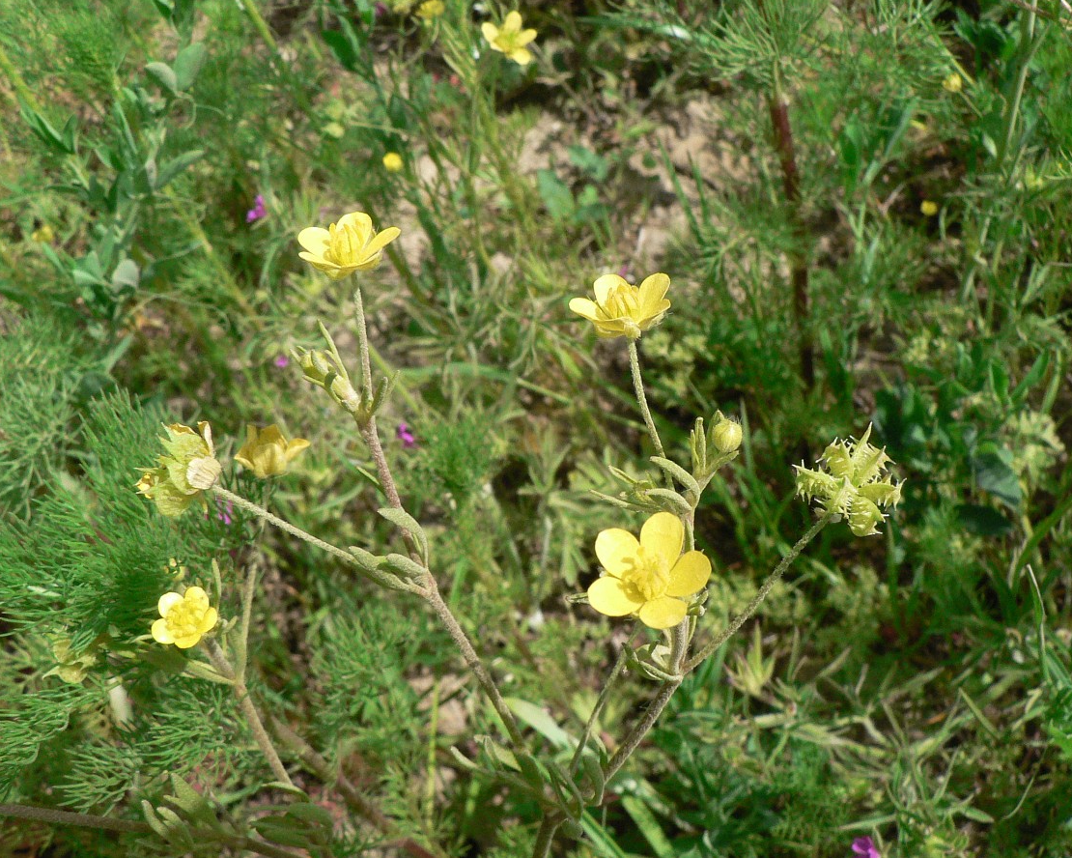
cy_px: 425
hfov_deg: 47.9
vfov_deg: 39.2
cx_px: 545
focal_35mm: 38
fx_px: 1206
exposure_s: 1/640
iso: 200
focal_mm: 6
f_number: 5.6
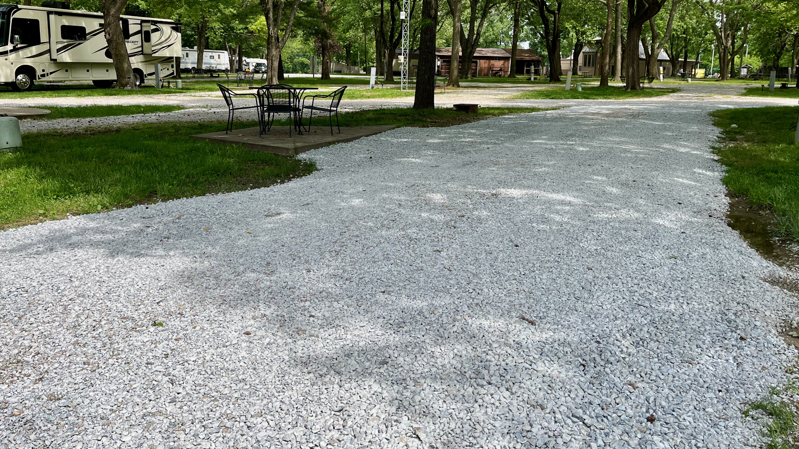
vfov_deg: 39.8
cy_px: 155
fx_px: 614
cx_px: 392
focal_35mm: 29
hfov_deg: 66.1
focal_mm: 5.1
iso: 50
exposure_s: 1/2222
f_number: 1.6
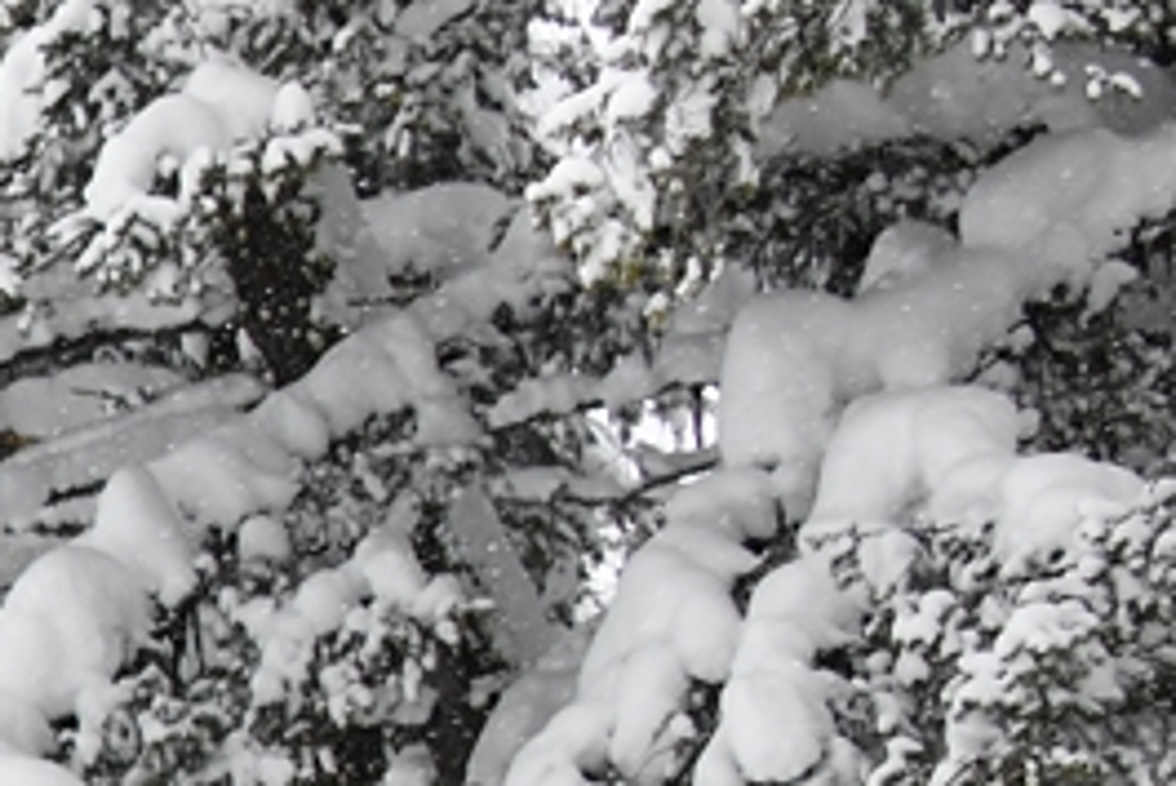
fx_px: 6896
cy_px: 1801
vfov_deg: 6.3
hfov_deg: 8.5
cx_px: -2032
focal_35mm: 211
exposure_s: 1/2500
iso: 2000
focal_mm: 35
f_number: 7.1
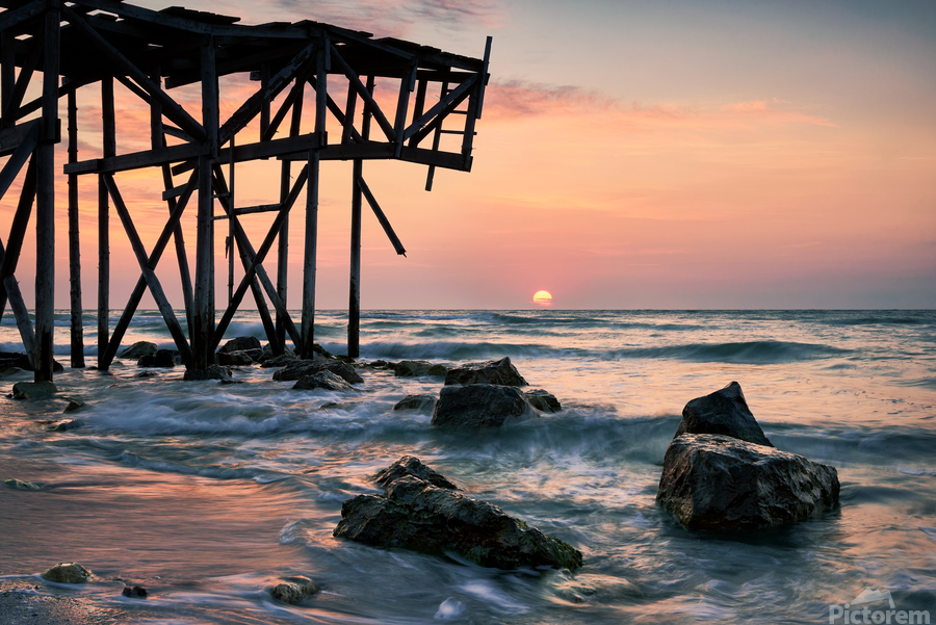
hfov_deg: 48.4
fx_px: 1040
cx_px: 468
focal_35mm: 40
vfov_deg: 33.4
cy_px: 312
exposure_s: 1/4
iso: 200
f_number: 11
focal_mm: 40
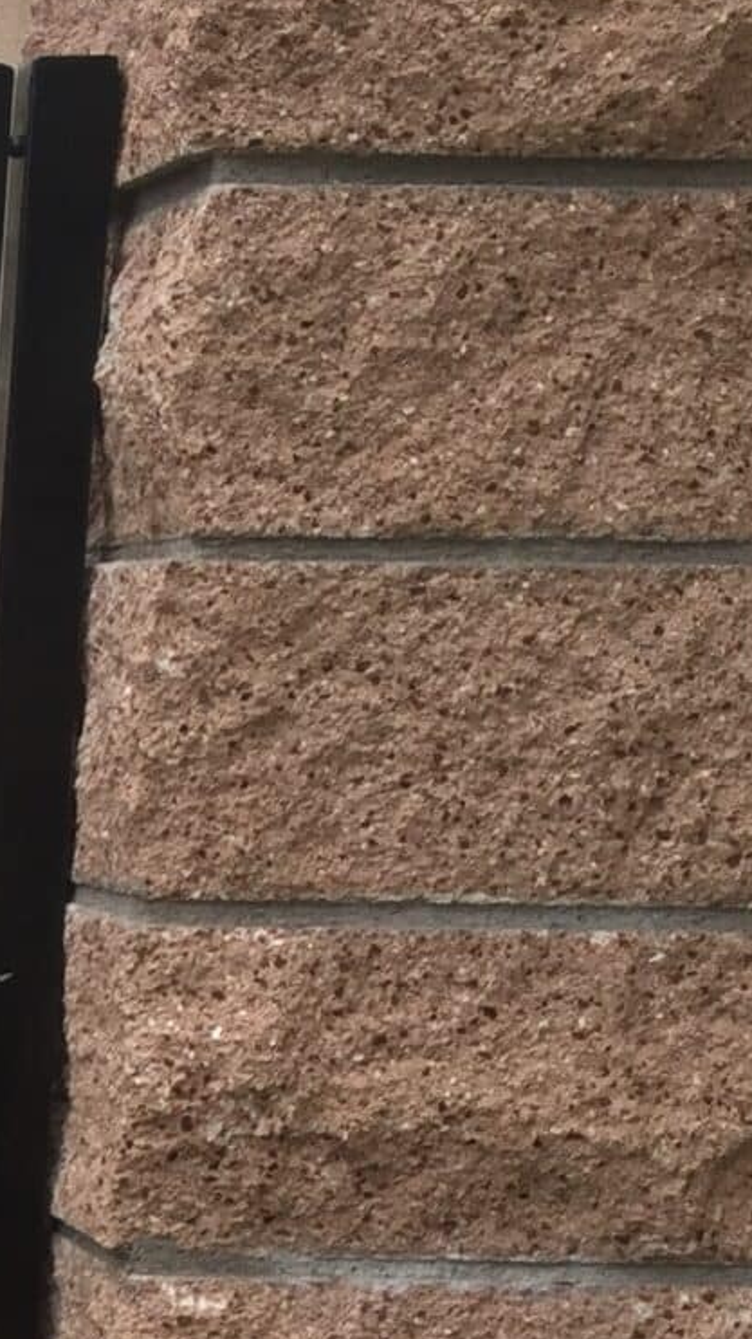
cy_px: 1131
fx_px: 3867
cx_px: -848
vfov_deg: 19.4
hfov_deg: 10.1
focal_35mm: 109
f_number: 2.2
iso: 32
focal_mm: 4.15
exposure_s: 1/648
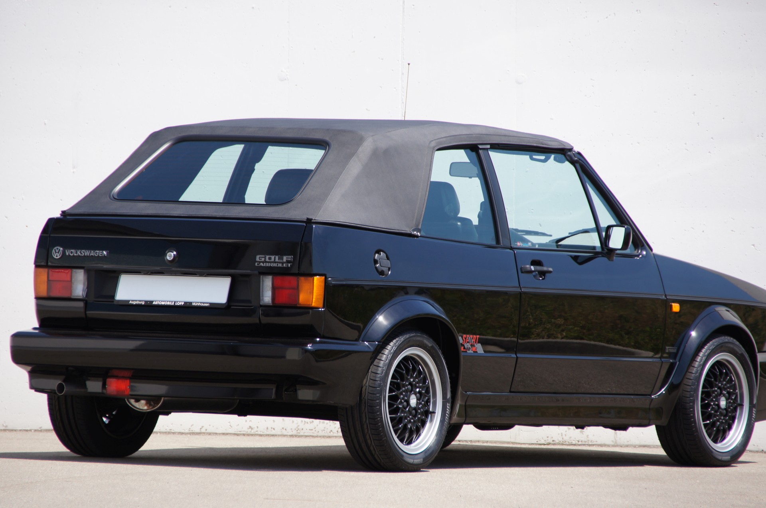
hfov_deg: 7.6
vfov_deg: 5.1
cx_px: 383
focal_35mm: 270
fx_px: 5736
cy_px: 254
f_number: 6.3
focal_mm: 180
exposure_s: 1/320
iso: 100
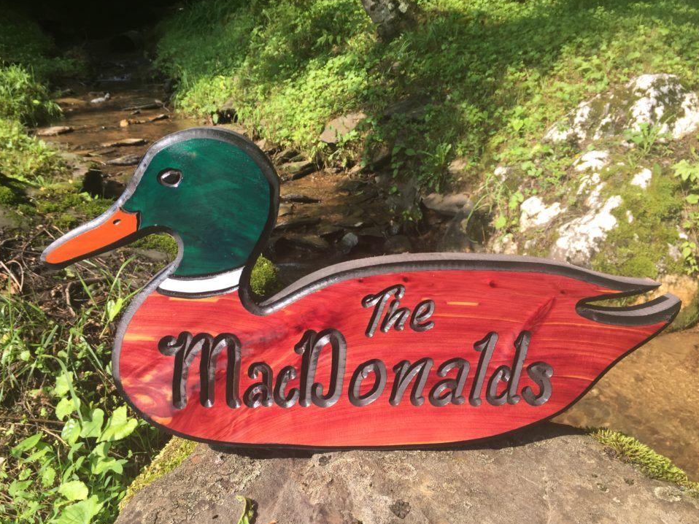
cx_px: 347
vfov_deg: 45.4
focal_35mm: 31
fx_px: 626
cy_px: 265
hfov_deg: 58.4
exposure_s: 1/377
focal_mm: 4.15
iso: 32
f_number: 2.2
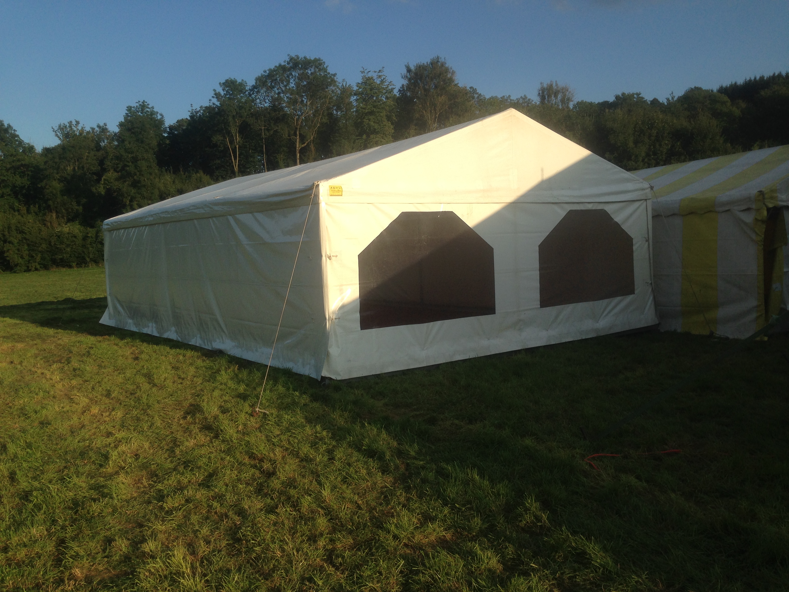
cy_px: 296
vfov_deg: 42.9
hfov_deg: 55.4
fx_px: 752
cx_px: 394
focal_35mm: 33
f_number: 2.4
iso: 50
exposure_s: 1/1355
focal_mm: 4.12
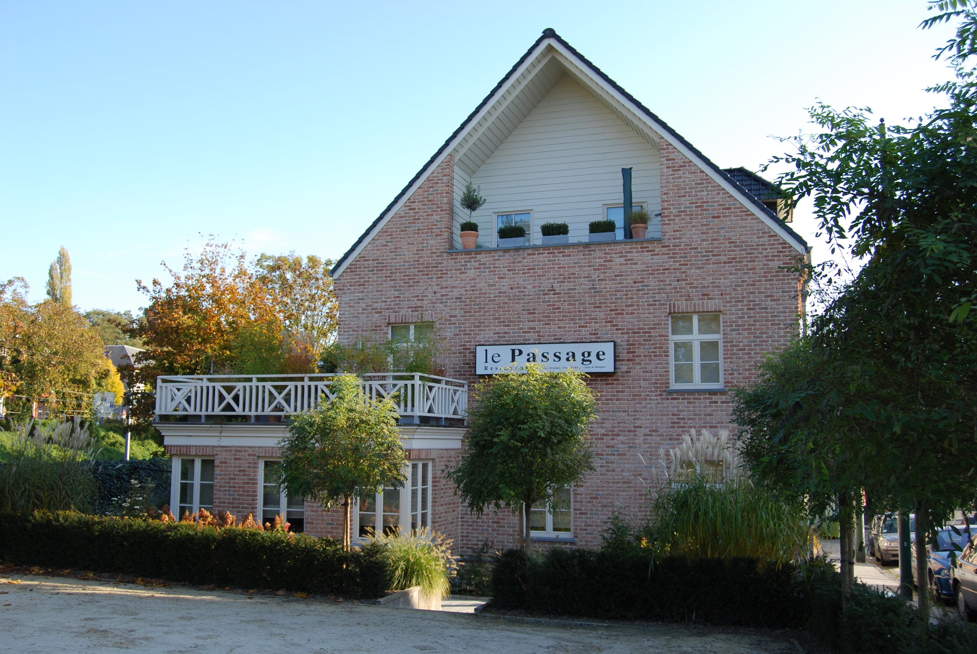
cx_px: 488
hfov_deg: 57.2
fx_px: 897
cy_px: 327
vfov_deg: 40.1
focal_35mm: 33
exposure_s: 1/125
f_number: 5.6
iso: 110
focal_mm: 22
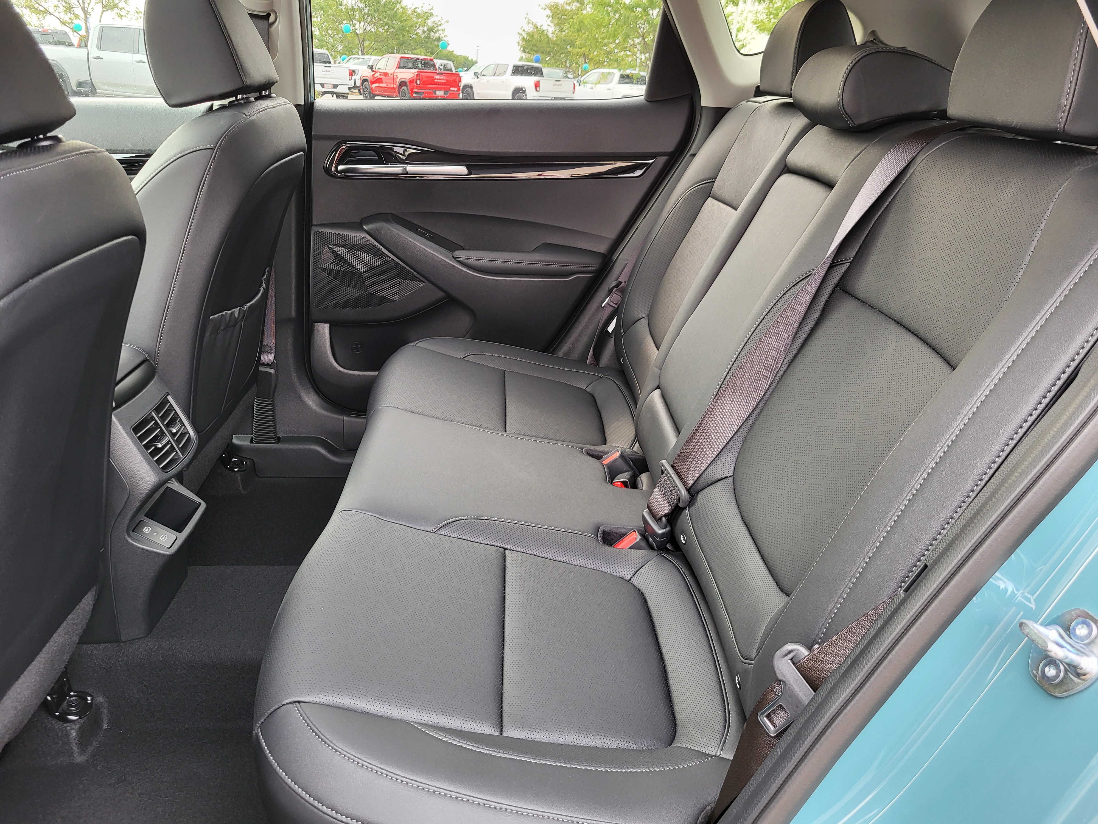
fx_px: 825
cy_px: 412
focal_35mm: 26
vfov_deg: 53.1
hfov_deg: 67.3
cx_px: 549
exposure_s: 1/120
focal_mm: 5.4
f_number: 1.8
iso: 160
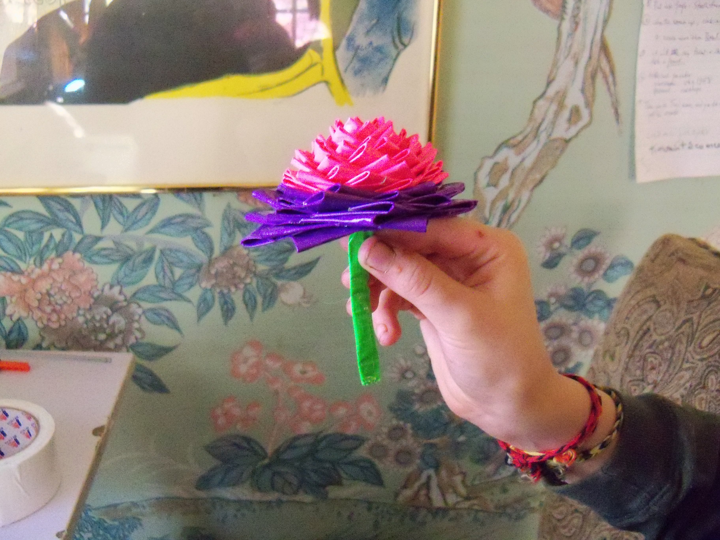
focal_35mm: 35
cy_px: 270
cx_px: 360
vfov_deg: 40.7
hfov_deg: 52.6
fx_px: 728
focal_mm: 6.2
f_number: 3.5
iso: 1600
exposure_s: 1/8
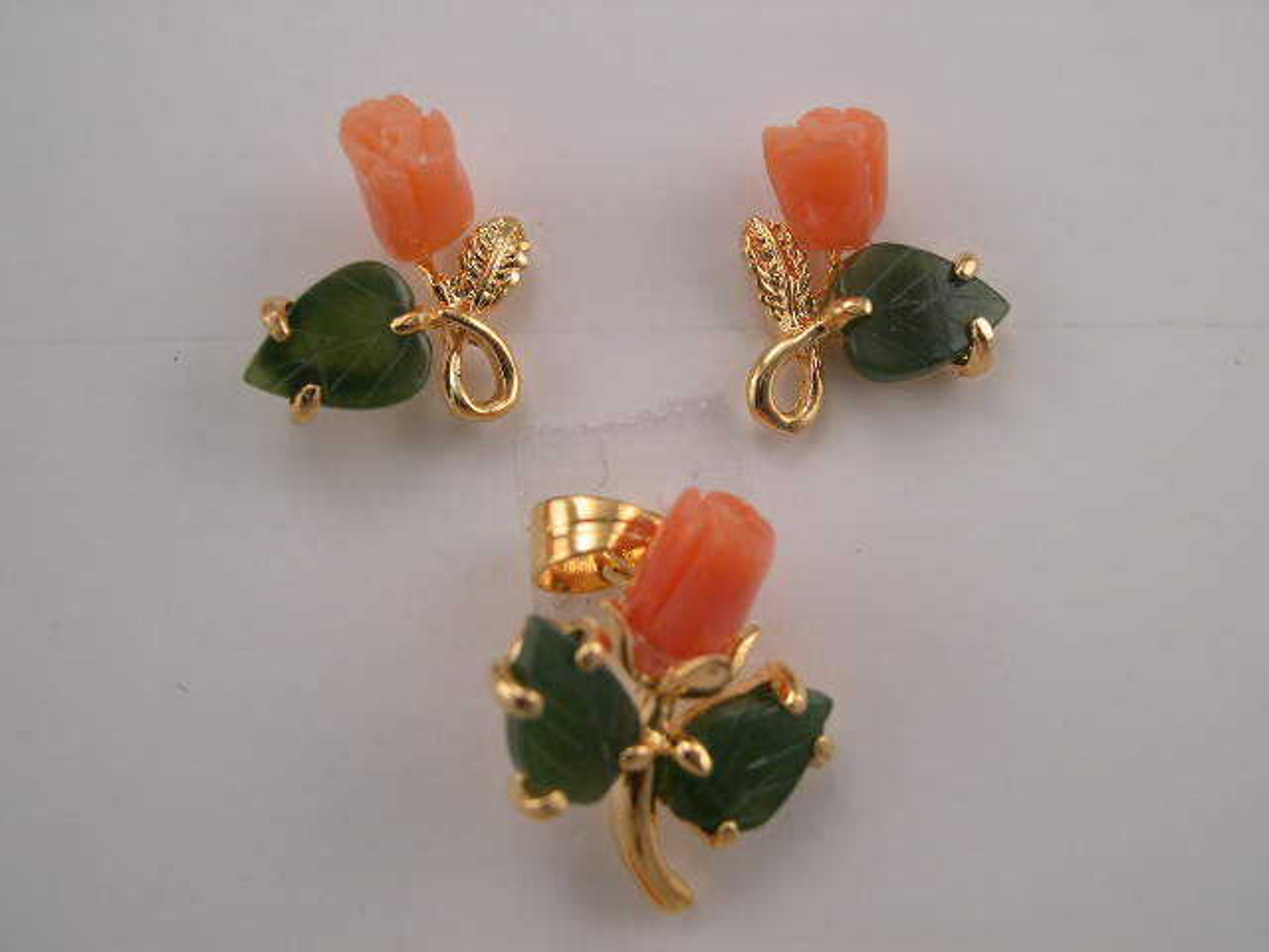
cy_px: 476
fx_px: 1393
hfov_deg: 49.0
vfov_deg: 37.7
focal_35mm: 38
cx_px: 634
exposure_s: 1/165
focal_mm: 8
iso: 100
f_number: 7.6
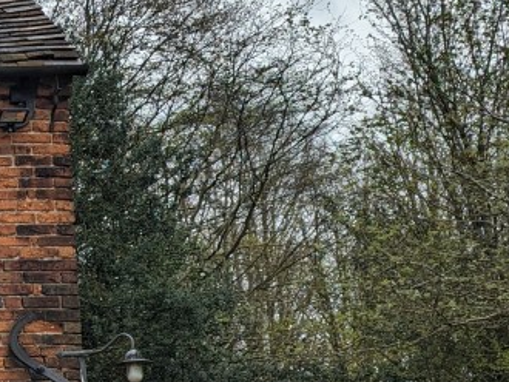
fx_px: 1280
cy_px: 360
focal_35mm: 87
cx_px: -394
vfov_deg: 16.7
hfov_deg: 18.1
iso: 48
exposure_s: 1/1953
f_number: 1.85
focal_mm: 6.81
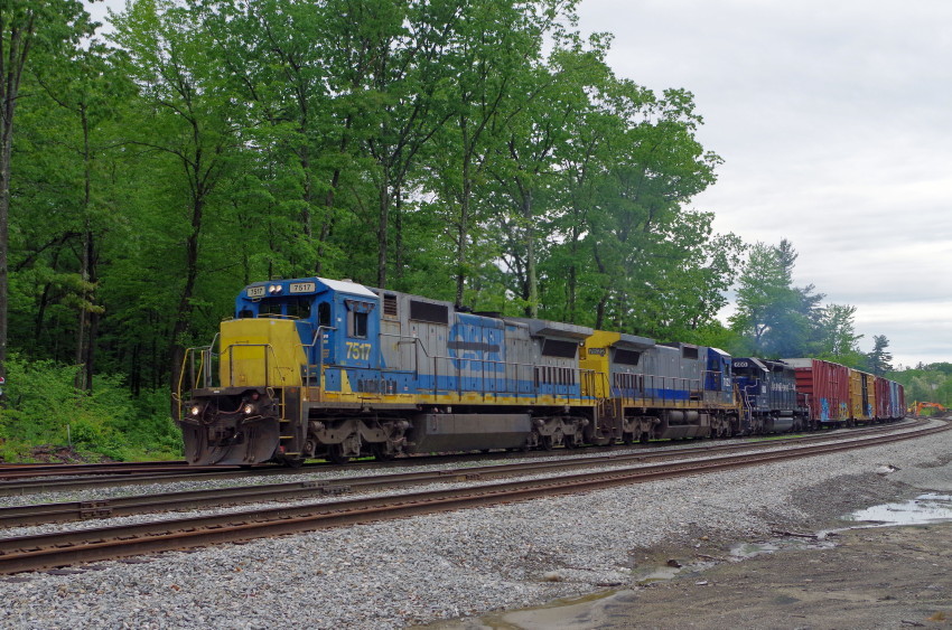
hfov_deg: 42.8
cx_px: 476
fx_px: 1214
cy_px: 315
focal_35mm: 46
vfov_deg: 29.1
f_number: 5.6
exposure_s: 1/1000
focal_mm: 30.63
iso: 800
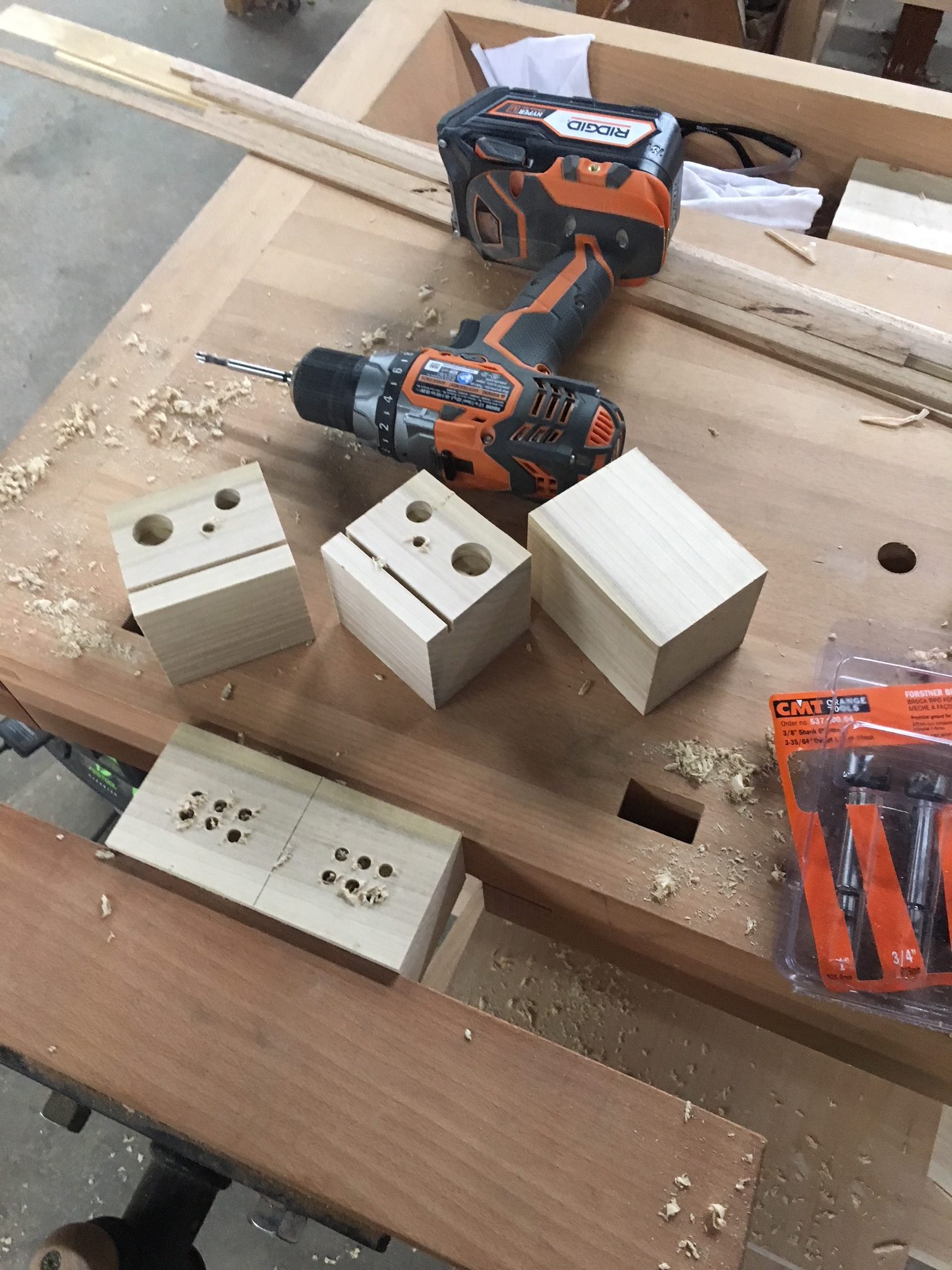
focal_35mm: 29
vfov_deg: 61.7
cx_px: 476
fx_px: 1063
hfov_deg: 48.2
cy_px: 635
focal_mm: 4.15
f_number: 2.2
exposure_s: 1/30
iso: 200
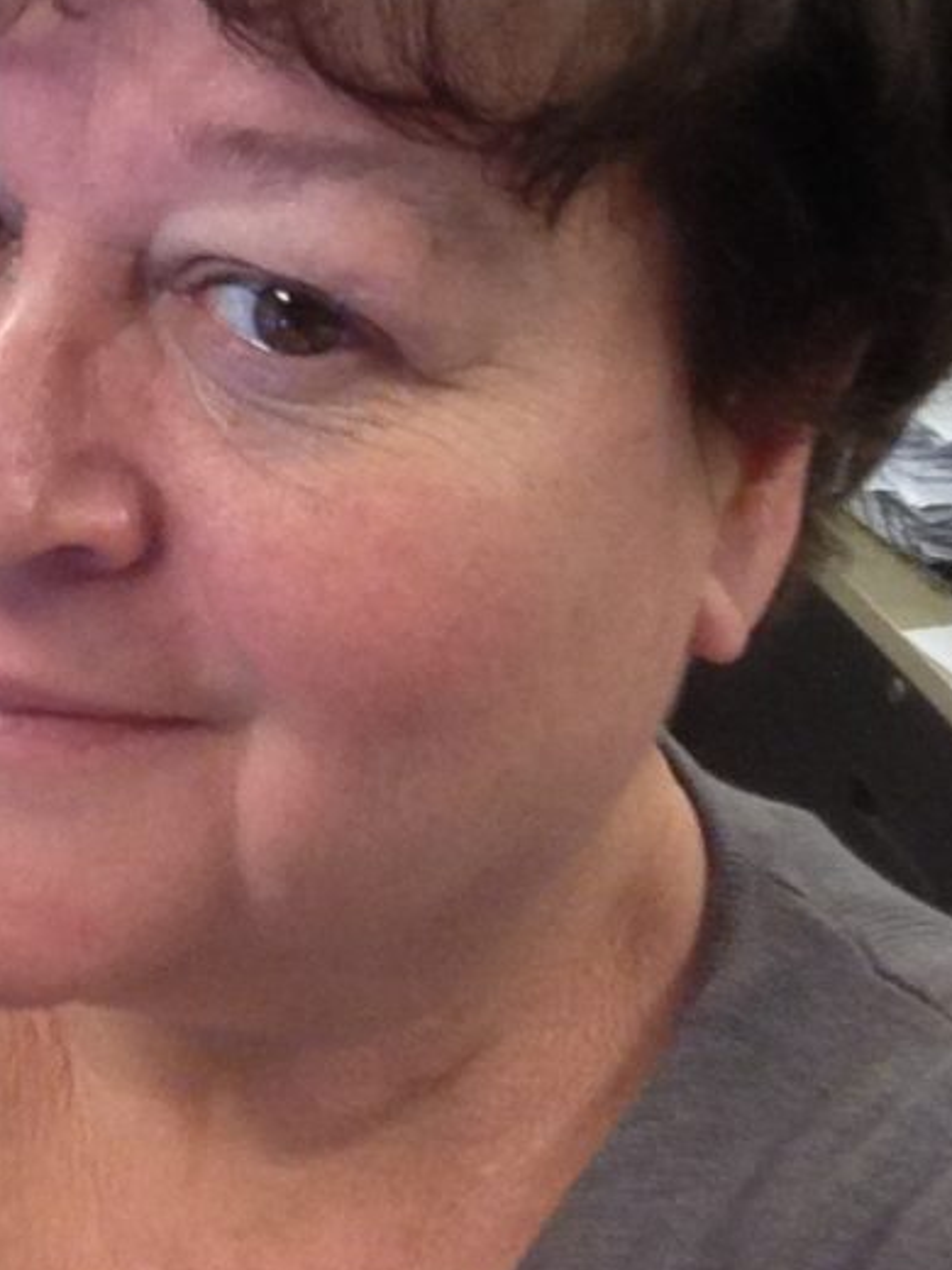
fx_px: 2383
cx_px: 188
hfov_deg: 22.3
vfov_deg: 29.1
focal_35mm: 65
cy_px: 242
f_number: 2.4
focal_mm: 2.15
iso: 200
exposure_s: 1/30
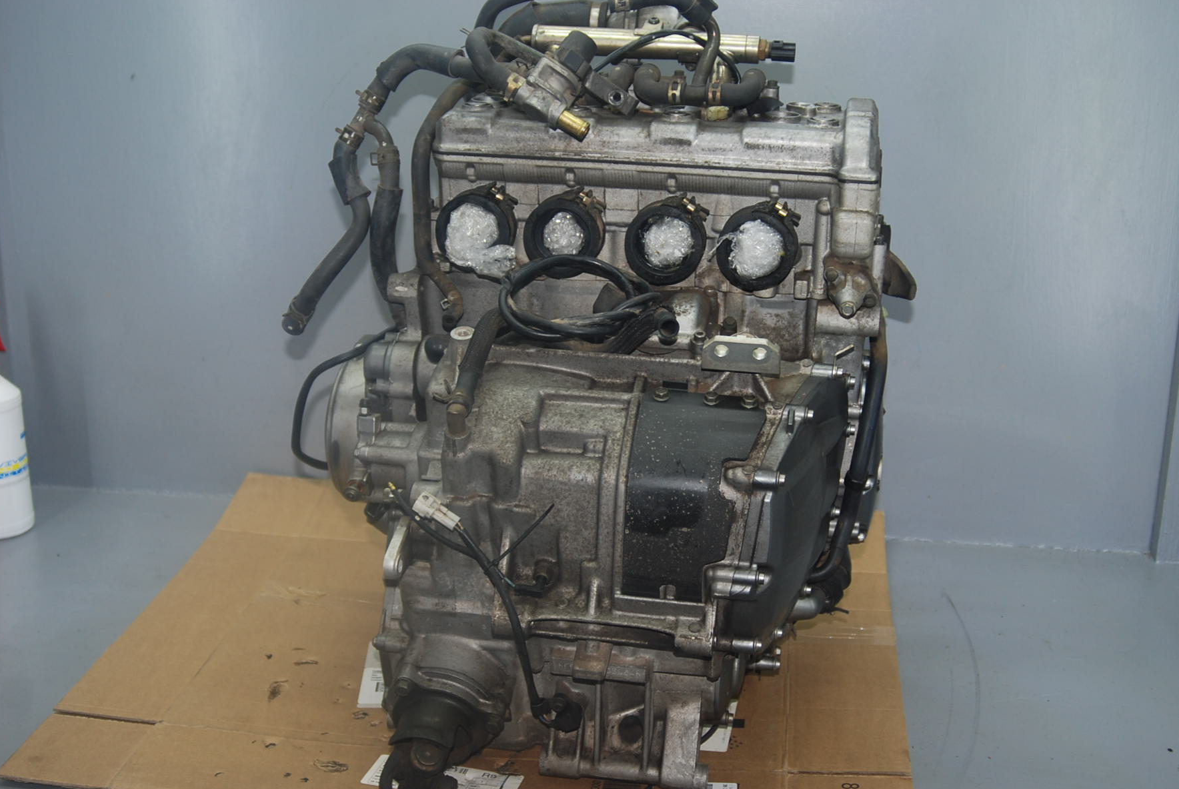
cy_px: 420
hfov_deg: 42.7
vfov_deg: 29.3
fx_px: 1508
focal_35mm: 46
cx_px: 639
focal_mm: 28
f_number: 3.3
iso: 200
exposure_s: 1/60
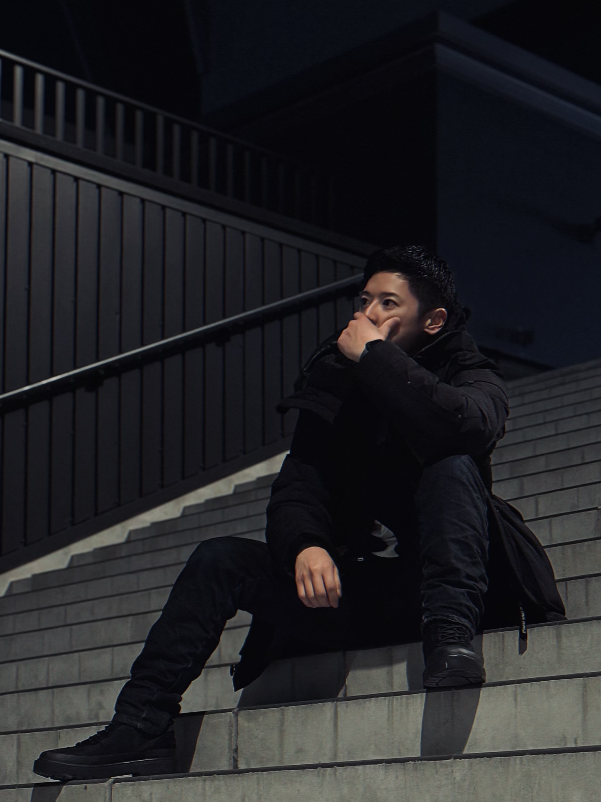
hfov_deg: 26.6
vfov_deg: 34.9
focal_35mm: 55
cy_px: 372
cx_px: 298
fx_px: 1273
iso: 800
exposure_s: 1/25
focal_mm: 6.76
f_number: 1.78
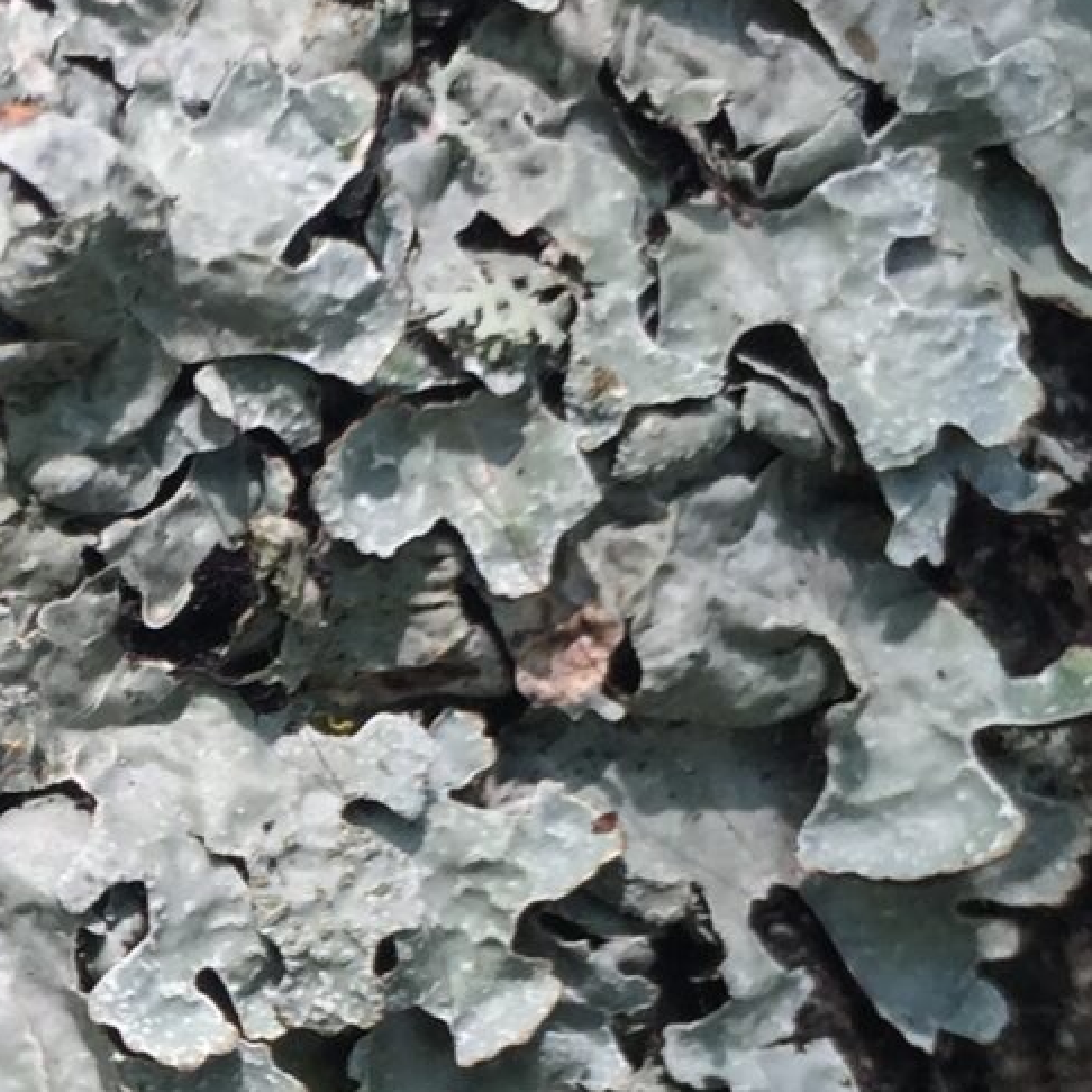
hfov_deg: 15.5
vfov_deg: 15.8
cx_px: -236
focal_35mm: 108
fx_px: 3855
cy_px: 1065
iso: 32
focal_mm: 4.15
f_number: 2.2
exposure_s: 1/170
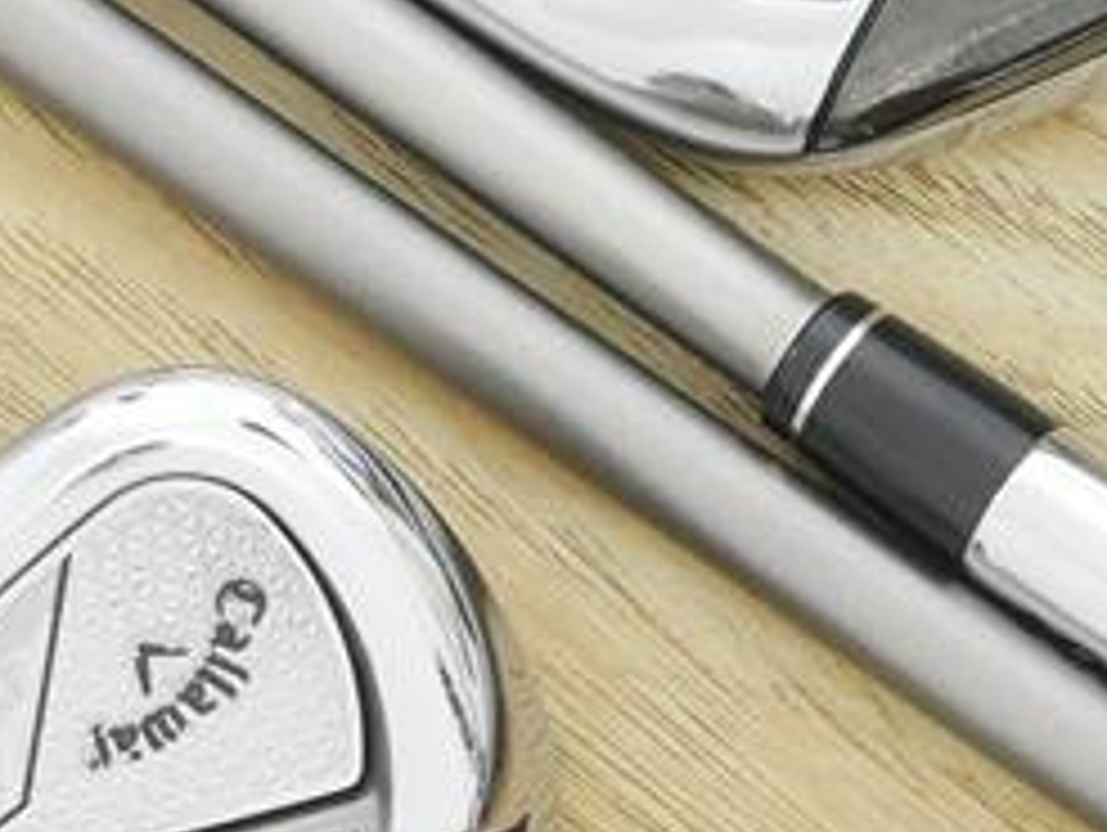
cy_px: 1070
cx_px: 1339
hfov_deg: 7.5
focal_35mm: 260
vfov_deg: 5.7
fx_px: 8323
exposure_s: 1/40
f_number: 4.5
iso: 1600
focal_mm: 25
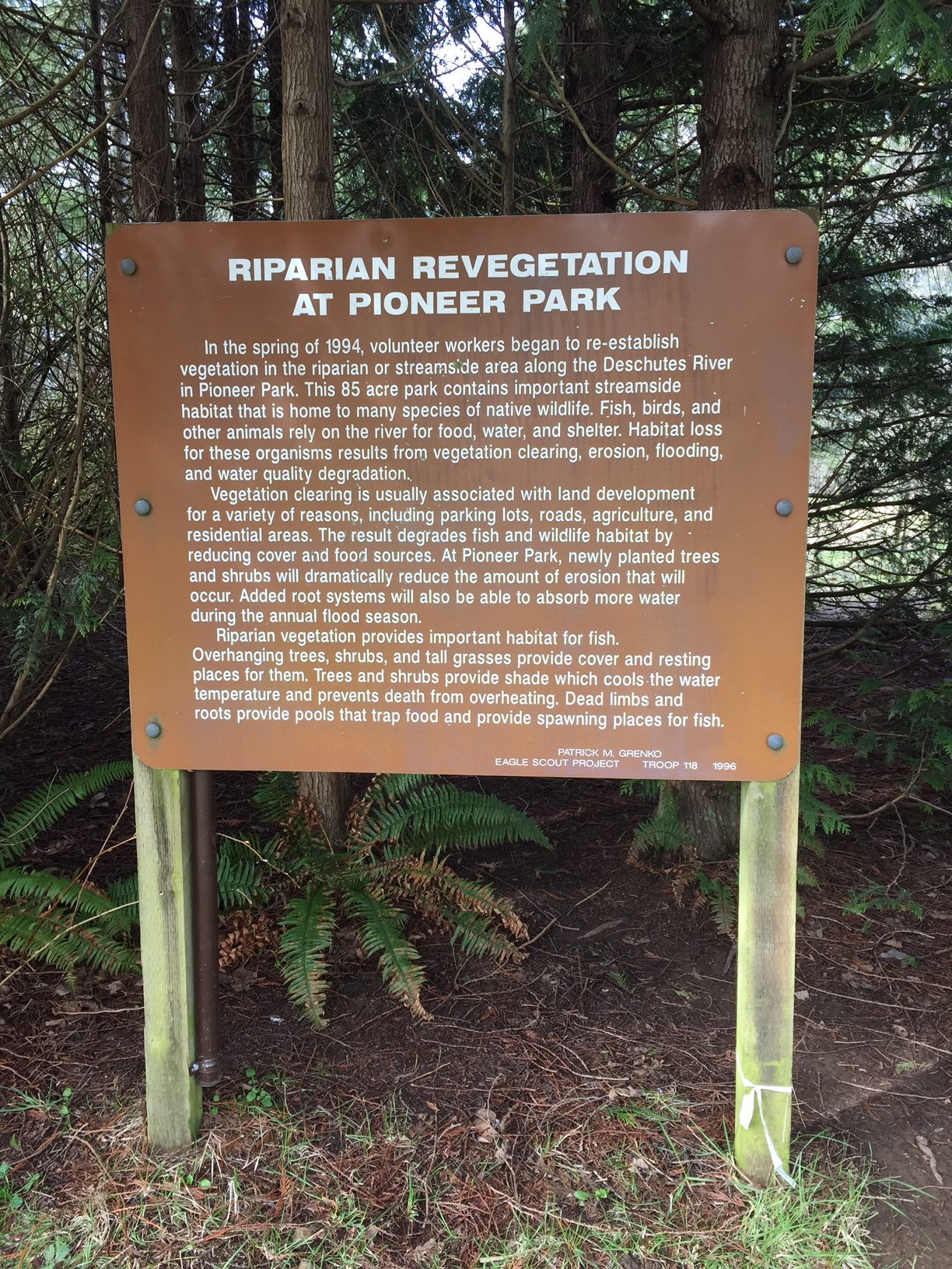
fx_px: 1063
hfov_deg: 48.2
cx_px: 476
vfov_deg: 61.7
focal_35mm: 29
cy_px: 634
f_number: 2.2
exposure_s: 1/60
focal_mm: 4.15
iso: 32
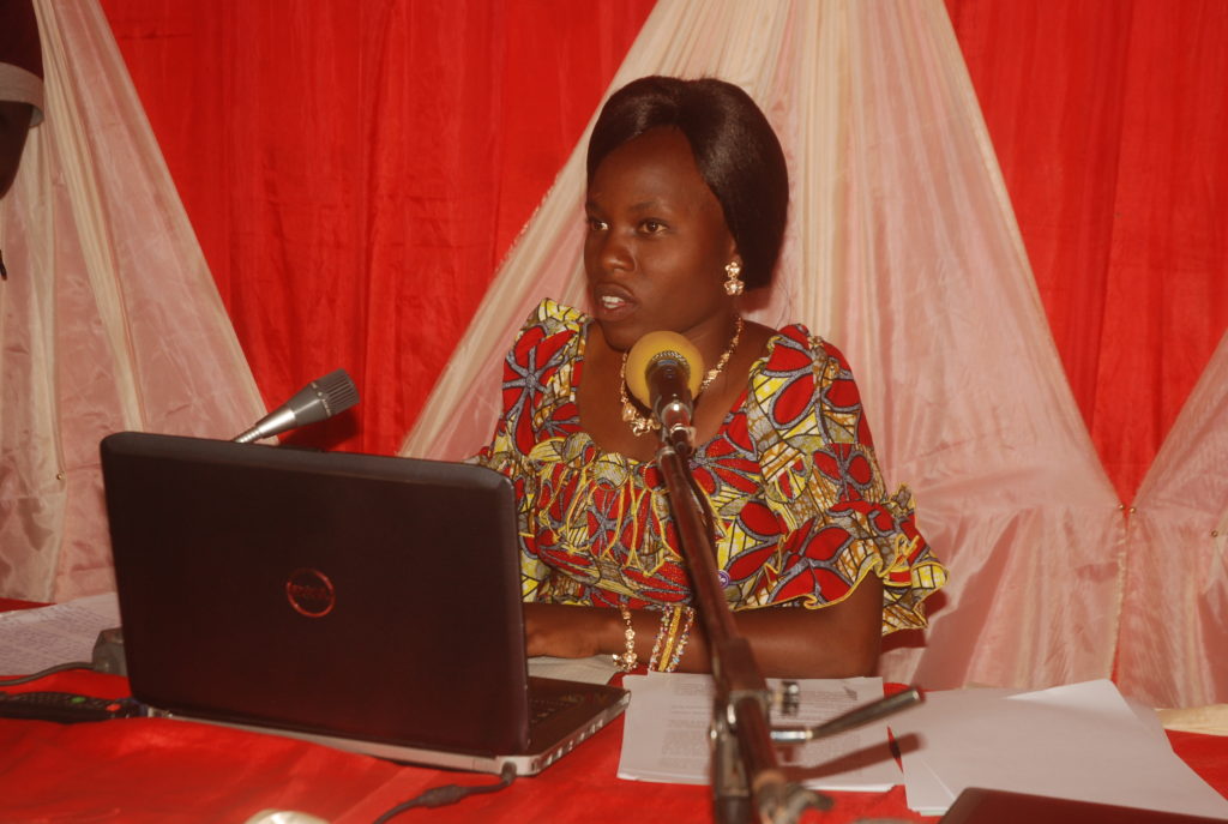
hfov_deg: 29.2
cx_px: 614
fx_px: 2358
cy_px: 412
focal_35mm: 69
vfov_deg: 19.8
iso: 320
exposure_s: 1/125
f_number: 5
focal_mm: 46
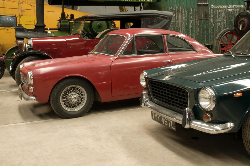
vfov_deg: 33.0
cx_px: 125
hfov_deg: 48.0
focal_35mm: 40
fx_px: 281
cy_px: 83
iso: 200
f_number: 25
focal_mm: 27
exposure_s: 1.6
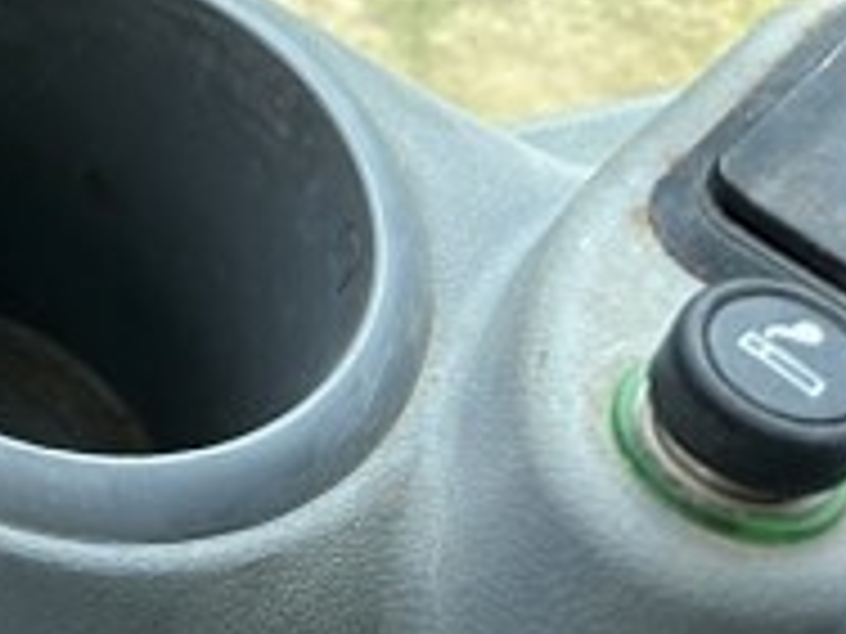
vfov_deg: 13.8
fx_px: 2493
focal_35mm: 102
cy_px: -234
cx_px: -891
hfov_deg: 15.2
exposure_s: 1/580
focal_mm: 6.86
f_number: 1.78
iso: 80
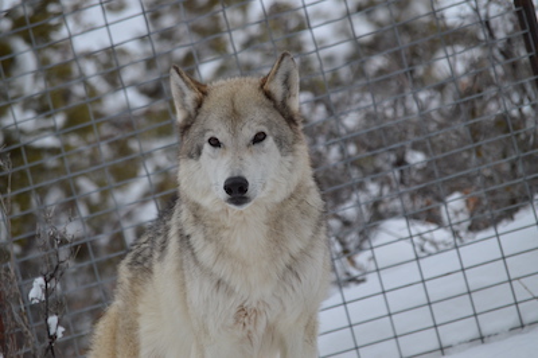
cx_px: 269
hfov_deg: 6.9
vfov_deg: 4.6
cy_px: 179
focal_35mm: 300
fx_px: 4480
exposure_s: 1/2000
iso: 400
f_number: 5.6
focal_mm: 200
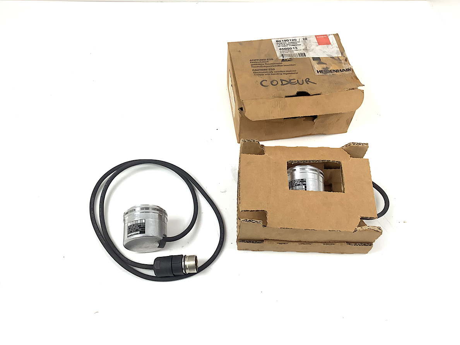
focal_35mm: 31
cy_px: 172
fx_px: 412
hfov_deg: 58.3
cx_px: 230
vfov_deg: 45.4
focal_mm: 3.3
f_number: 2.4
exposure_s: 1/50
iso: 50
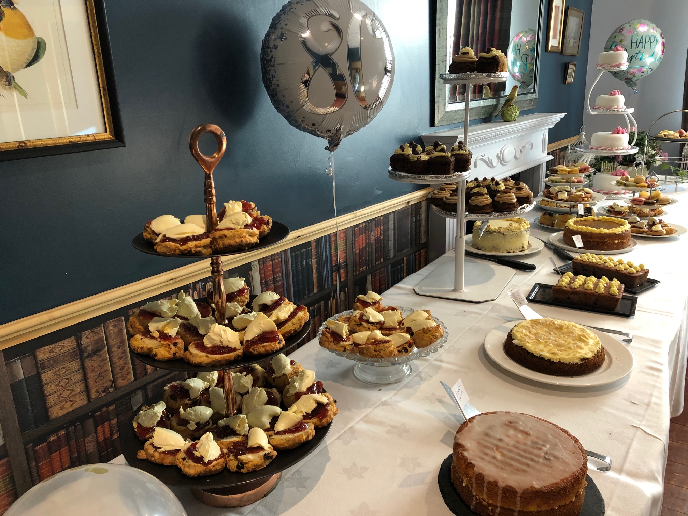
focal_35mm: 28
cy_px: 258
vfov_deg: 49.7
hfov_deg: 63.4
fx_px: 557
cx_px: 344
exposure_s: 1/17
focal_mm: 3.99
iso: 40
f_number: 1.8
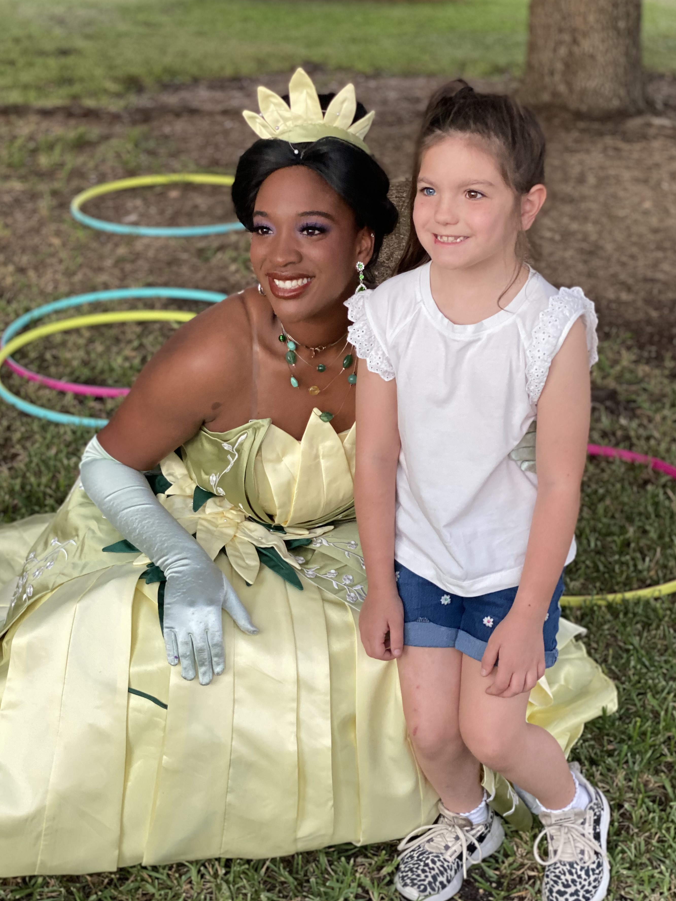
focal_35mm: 59
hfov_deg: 24.8
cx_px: 306
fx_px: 1536
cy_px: 453
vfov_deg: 32.7
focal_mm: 6
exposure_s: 1/40
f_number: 2
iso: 160
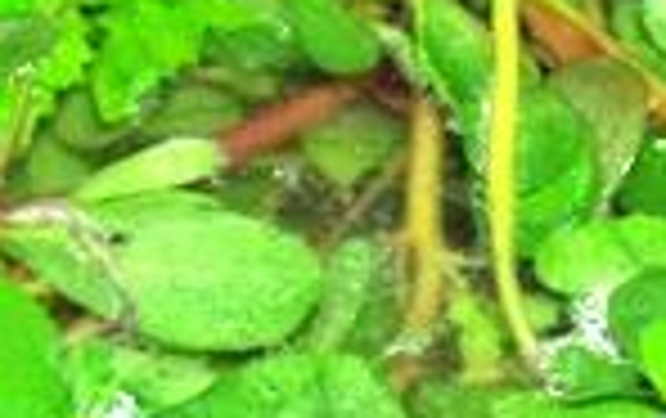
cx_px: 274
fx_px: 4017
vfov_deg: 5.9
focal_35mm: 221
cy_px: 429
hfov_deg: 9.5
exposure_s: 1/40
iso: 3200
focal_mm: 31
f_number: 4
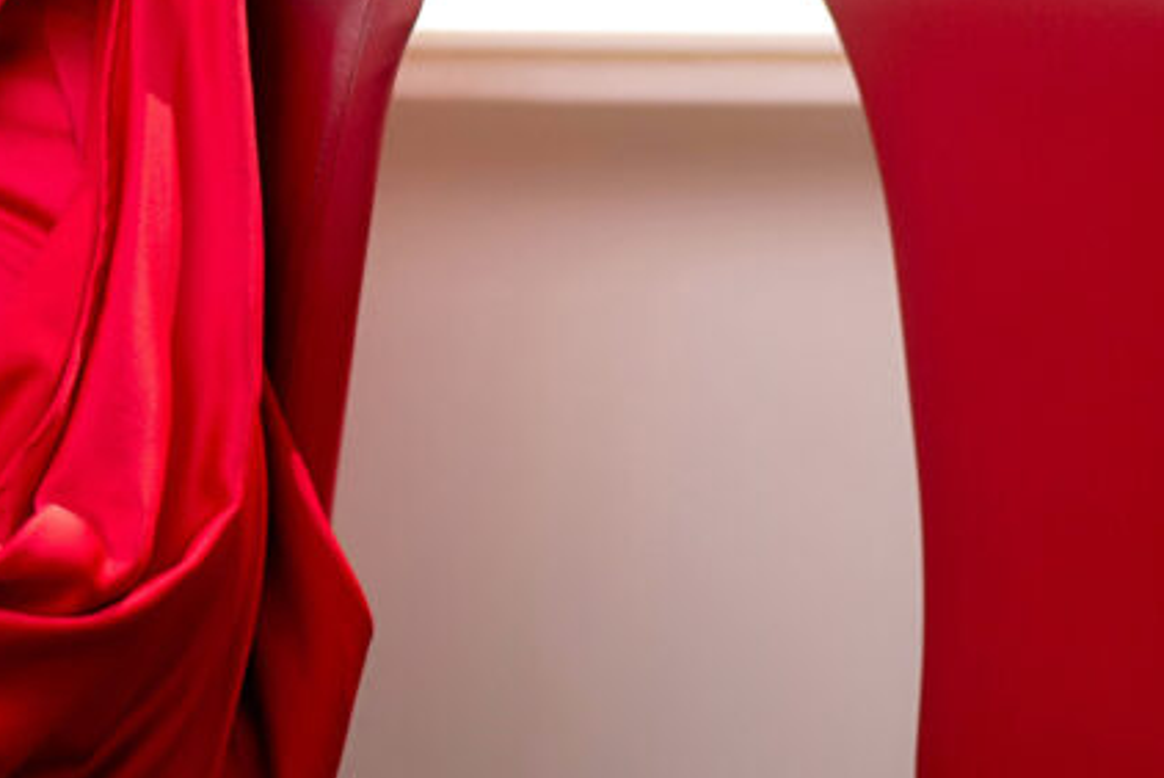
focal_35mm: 182
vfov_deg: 7.5
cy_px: -302
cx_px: -303
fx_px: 5889
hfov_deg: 11.0
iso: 160
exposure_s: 1/2500
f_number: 2
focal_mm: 50
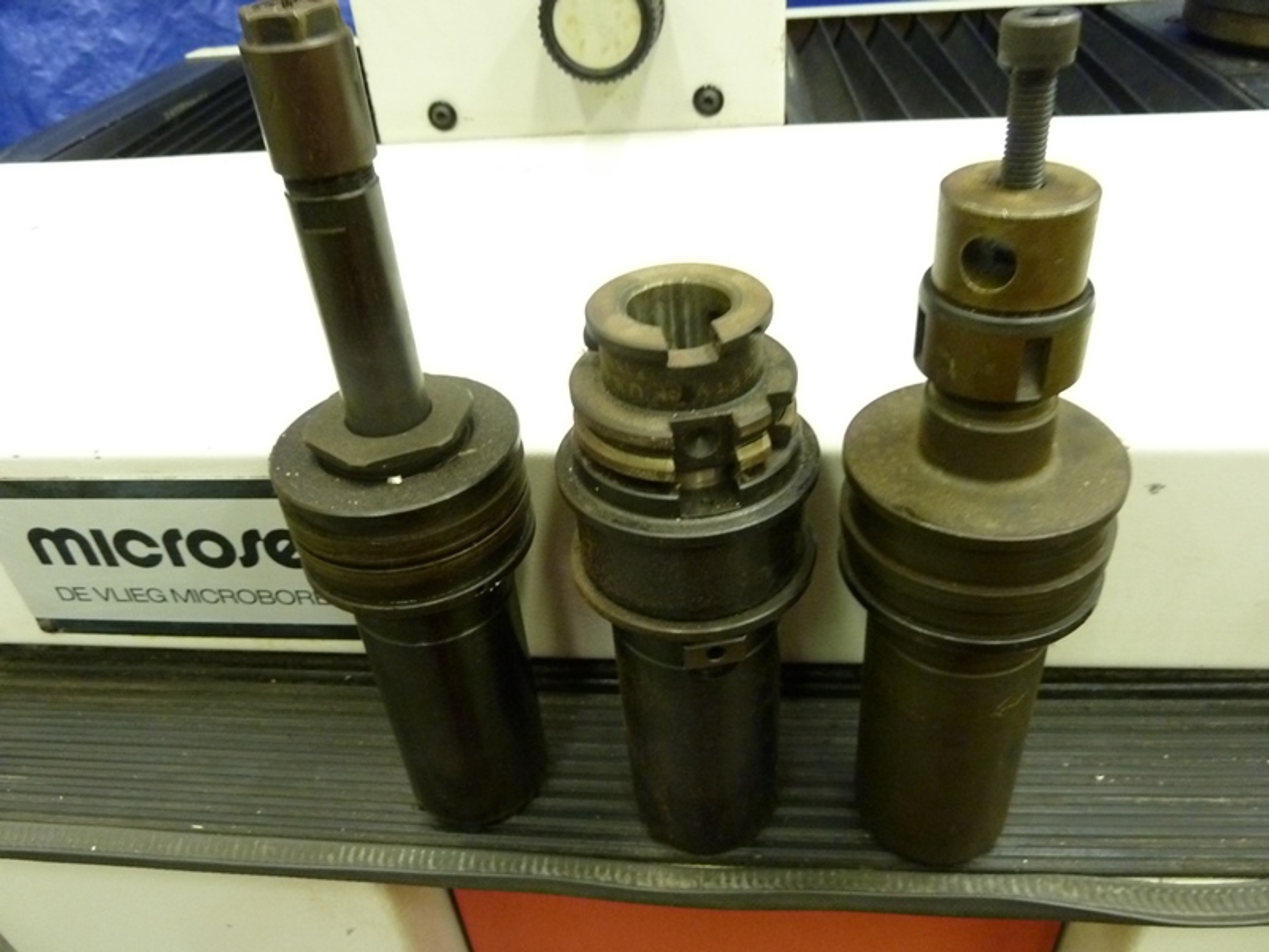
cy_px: 476
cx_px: 634
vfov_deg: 54.9
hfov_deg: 69.4
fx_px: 916
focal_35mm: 25
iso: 400
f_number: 3.3
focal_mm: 4.1
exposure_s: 1/8
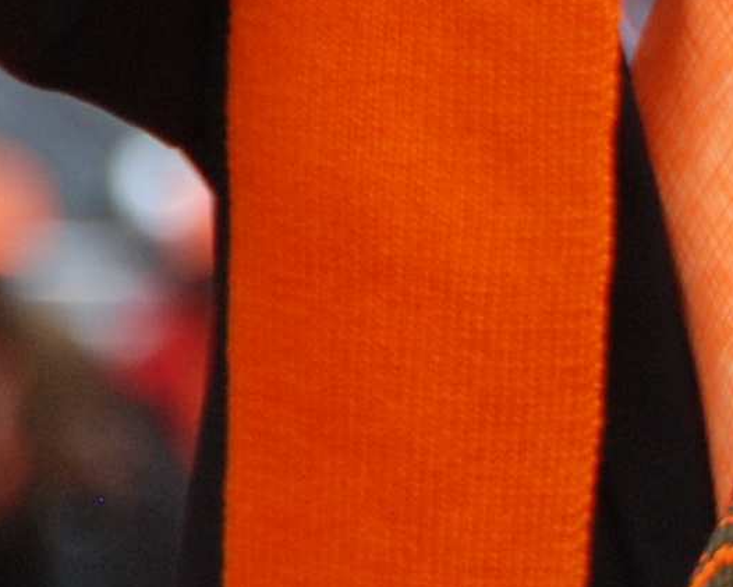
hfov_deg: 1.0
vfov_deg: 0.8
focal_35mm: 1920
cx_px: 1710
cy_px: 82
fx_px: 41670
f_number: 6
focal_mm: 185
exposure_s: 1/1000
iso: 400
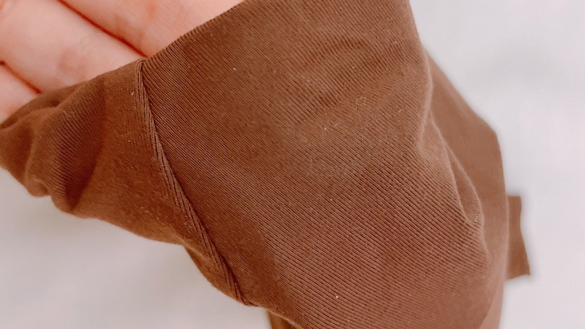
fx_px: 589
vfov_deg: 31.2
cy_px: 154
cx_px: 294
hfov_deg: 52.8
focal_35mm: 38
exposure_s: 1/60
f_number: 1.6
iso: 320
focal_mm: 4.2
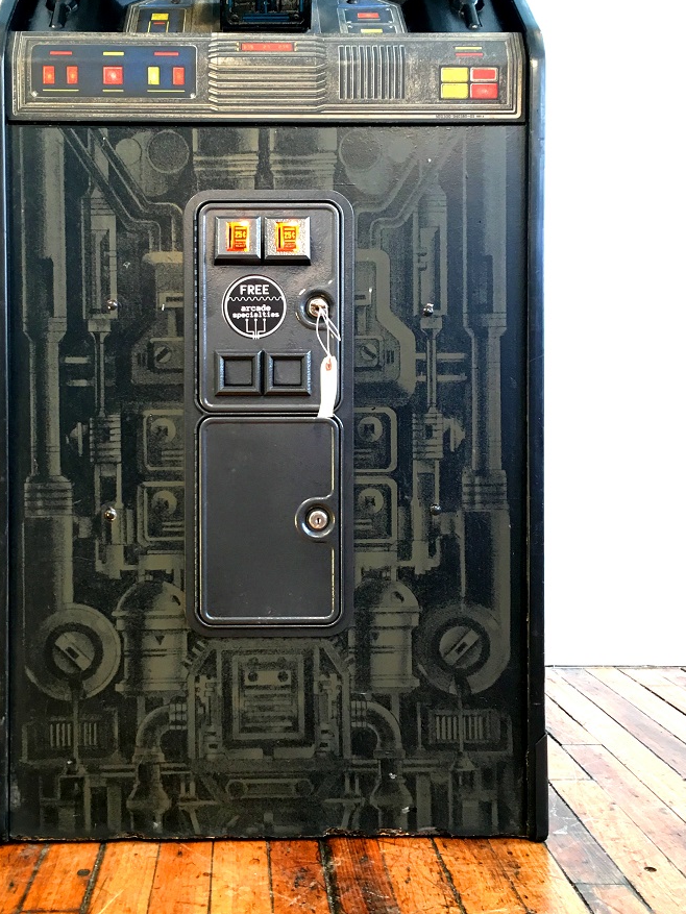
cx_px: 258
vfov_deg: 46.8
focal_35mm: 40
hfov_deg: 35.8
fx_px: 1057
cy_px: 434
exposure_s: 1/30
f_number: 2.2
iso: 80
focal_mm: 4.15
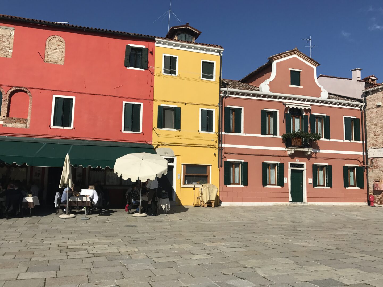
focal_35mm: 28
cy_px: 144
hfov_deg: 63.4
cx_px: 192
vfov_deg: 49.7
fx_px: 310
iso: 20
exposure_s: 1/4566
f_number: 1.8
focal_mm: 3.99
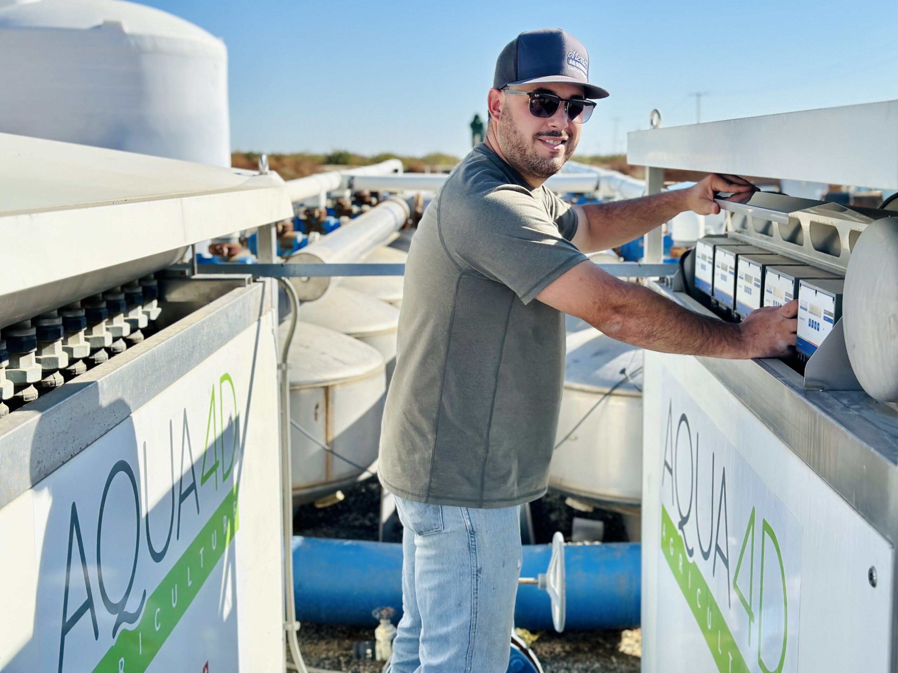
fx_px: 1245
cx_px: 449
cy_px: 336
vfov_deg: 30.3
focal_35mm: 48
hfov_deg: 39.7
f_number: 1.78
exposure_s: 1/5556
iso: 100
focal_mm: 6.86
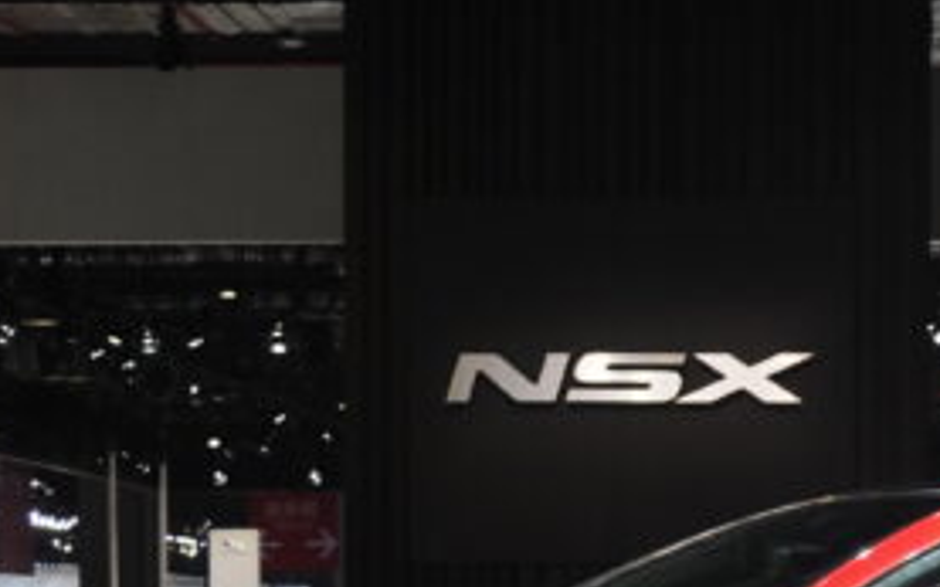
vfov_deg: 13.0
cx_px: 937
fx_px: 2484
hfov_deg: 20.7
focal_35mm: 97
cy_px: 755
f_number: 5
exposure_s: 1/100
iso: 800
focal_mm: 22
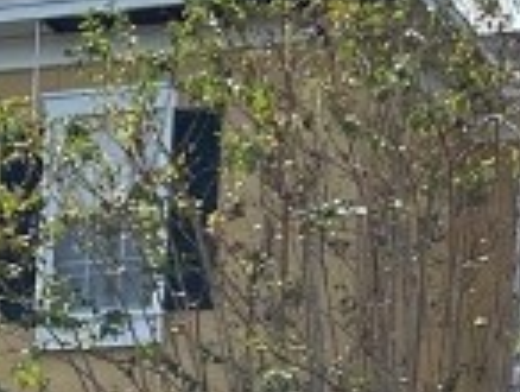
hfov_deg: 10.8
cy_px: 478
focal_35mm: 182
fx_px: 2738
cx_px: 452
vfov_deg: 8.1
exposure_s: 1/5587
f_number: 1.5
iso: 50
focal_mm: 5.7
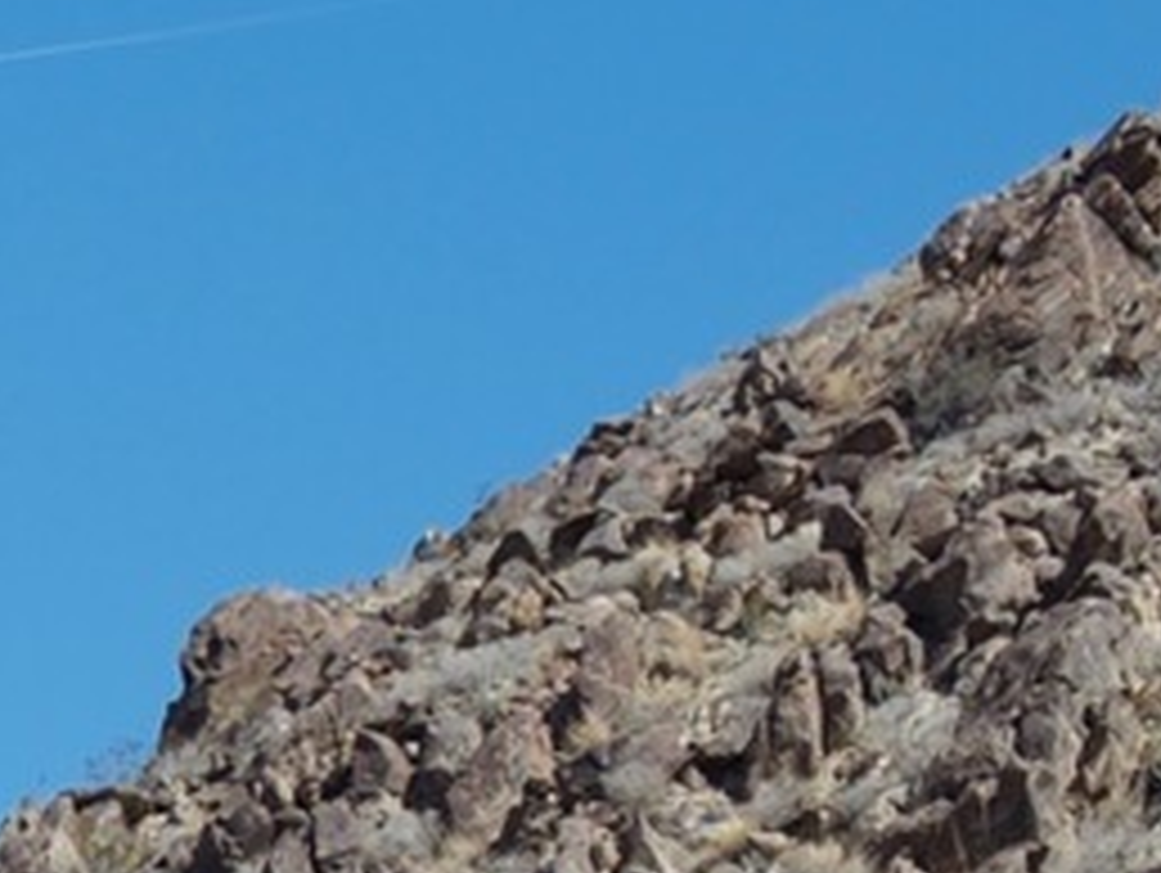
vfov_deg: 3.9
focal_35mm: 372
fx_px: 12488
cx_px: -2934
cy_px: 2192
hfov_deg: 4.9
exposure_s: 1/160
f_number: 11
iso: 100
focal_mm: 50
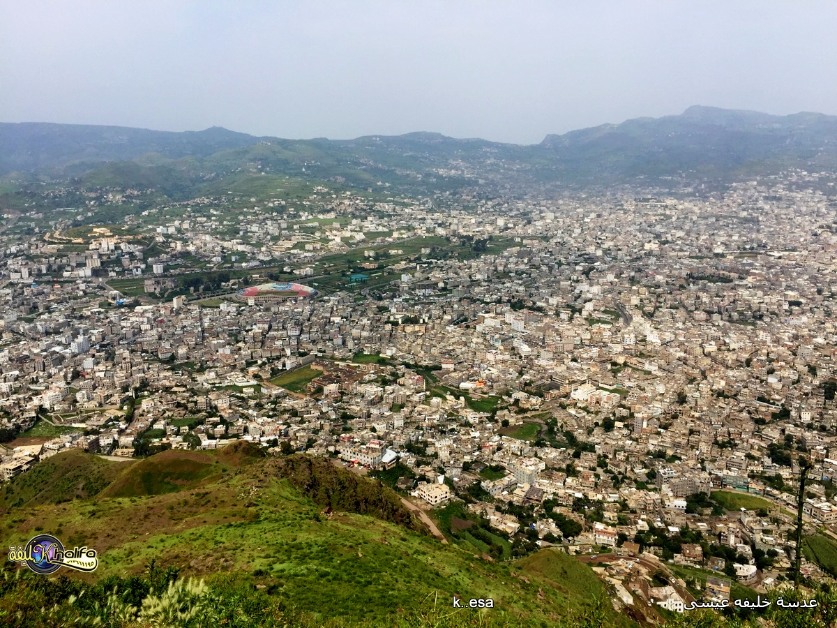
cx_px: 418
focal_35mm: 29
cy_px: 314
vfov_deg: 48.2
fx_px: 701
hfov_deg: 61.7
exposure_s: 1/3300
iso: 32
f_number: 2.2
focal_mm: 4.15
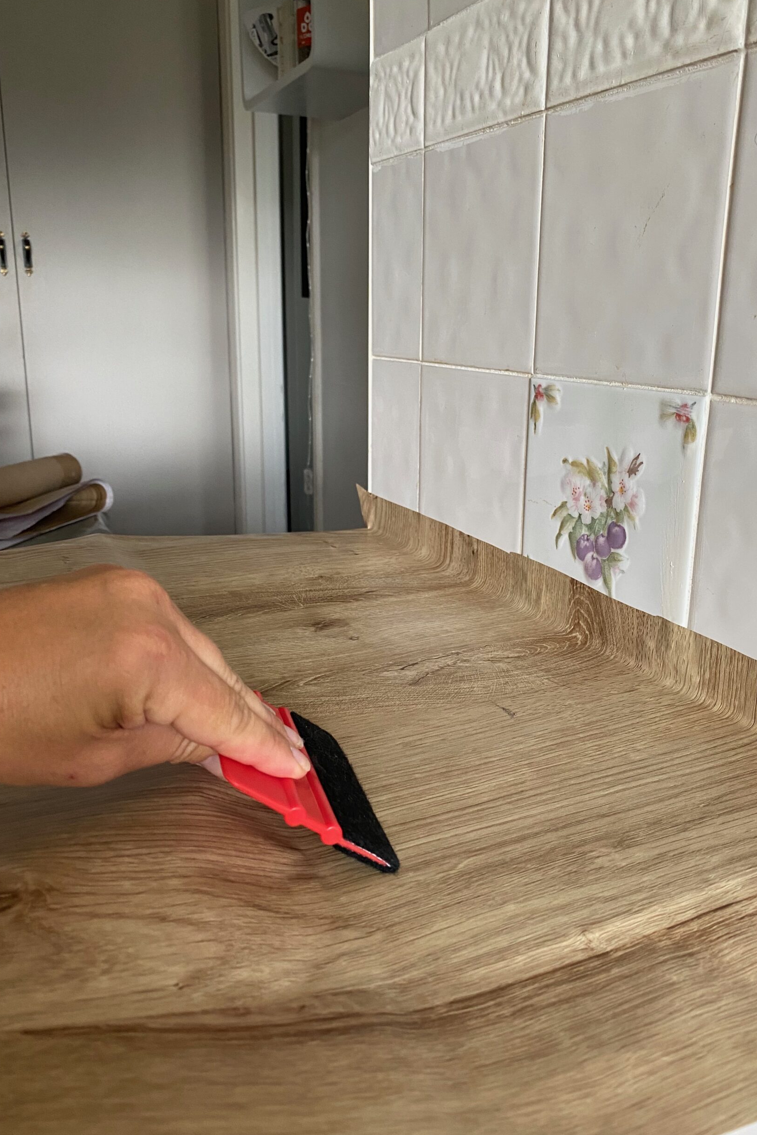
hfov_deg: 46.3
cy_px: 567
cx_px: 427
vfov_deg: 65.5
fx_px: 883
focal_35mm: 28
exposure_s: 1/72
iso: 125
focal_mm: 4.25
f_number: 1.8
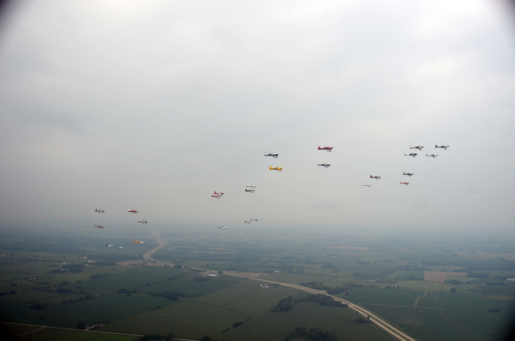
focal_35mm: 39
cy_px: 170
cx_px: 258
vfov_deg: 34.1
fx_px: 557
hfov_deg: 49.6
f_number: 5
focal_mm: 26
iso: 100
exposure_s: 1/320
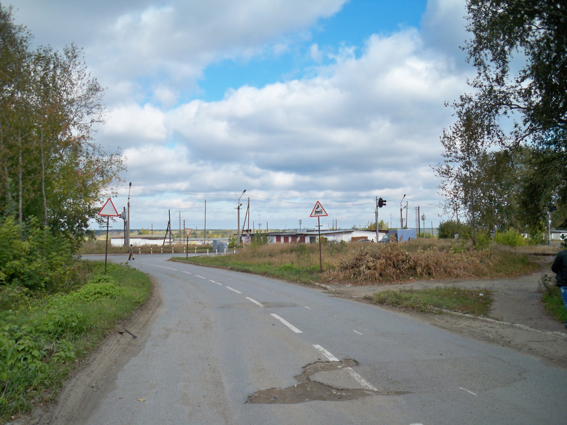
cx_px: 284
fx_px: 573
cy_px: 212
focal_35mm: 35
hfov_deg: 52.6
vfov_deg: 40.7
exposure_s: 1/640
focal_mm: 6.3
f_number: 3.1
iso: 64
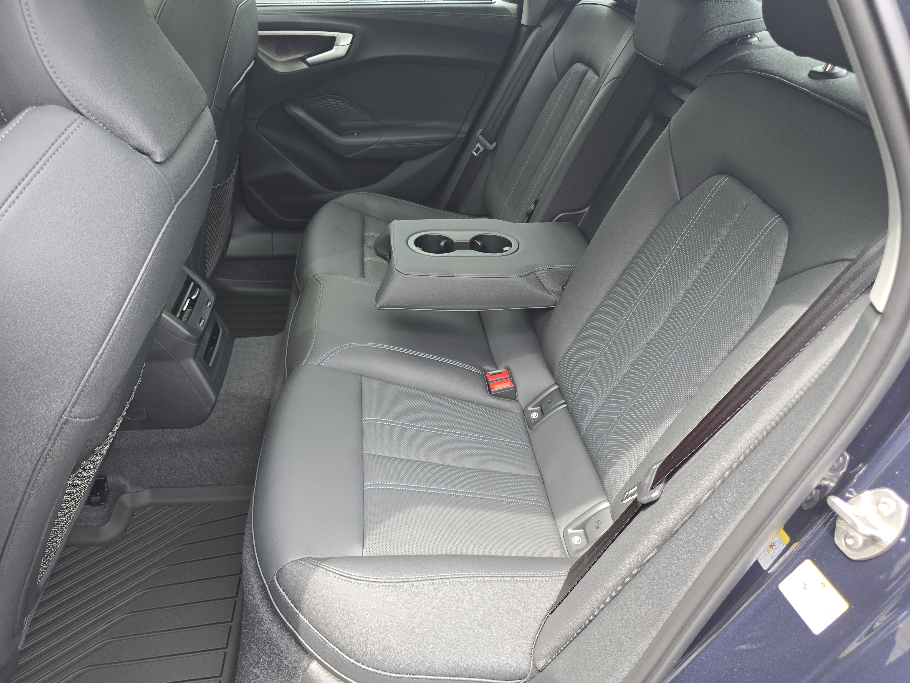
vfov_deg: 58.9
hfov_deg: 73.9
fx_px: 605
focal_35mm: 23
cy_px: 342
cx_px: 455
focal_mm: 6.3
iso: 80
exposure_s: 1/180
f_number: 1.7
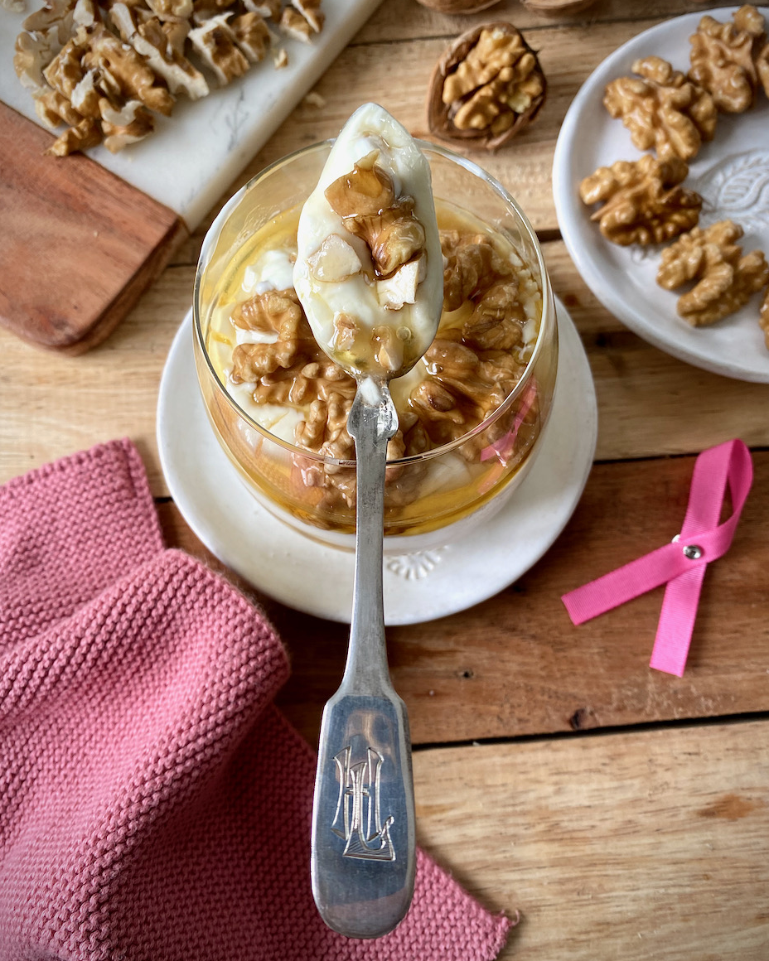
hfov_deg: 51.5
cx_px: 389
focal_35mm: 28
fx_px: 797
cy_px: 475
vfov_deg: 62.2
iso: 50
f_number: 1.8
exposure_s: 1/121
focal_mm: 4.25
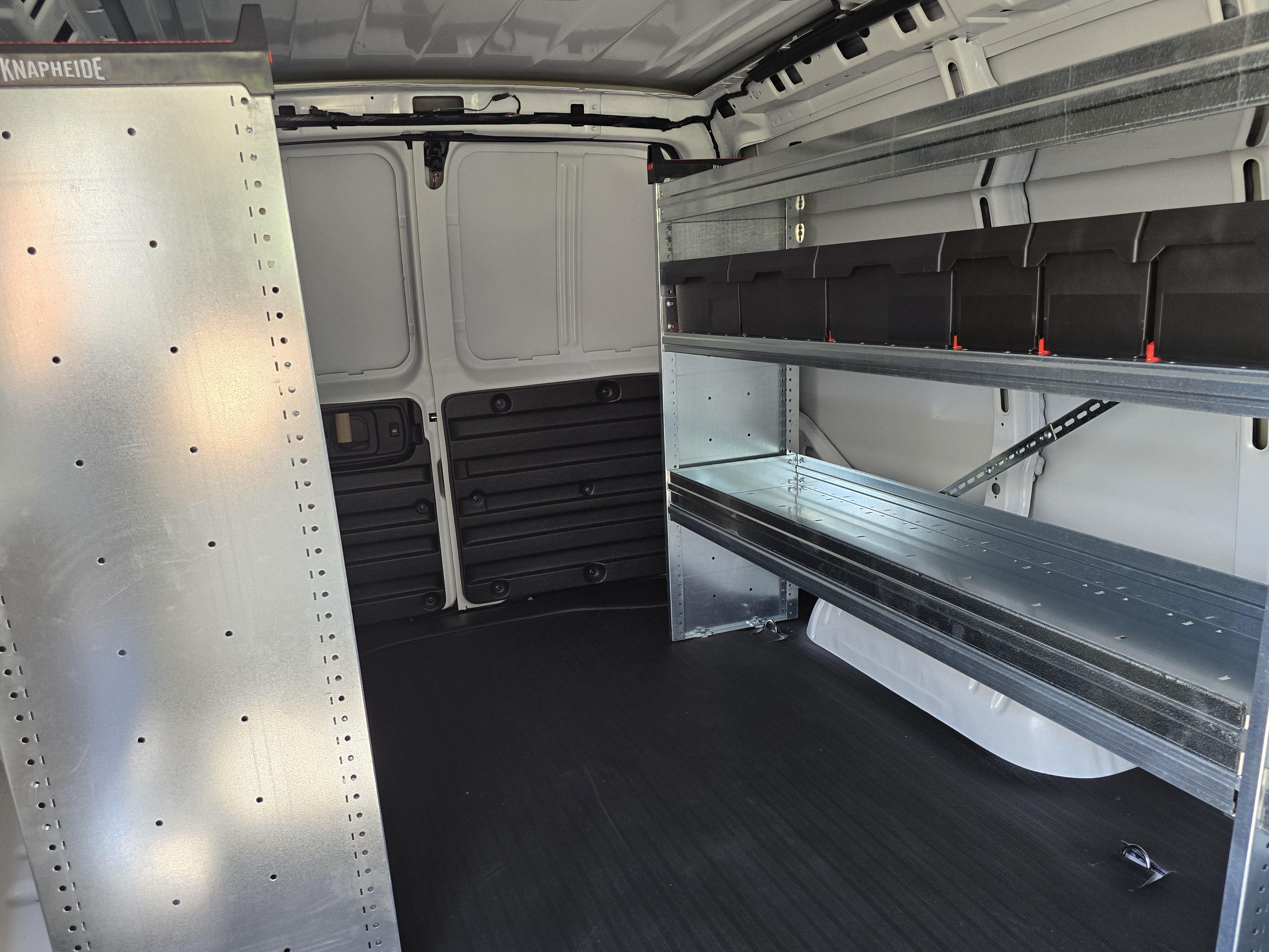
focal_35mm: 25
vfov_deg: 54.8
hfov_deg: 69.4
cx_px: 608
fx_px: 916
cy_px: 511
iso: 160
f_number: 1.7
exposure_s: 1/120
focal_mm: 6.3
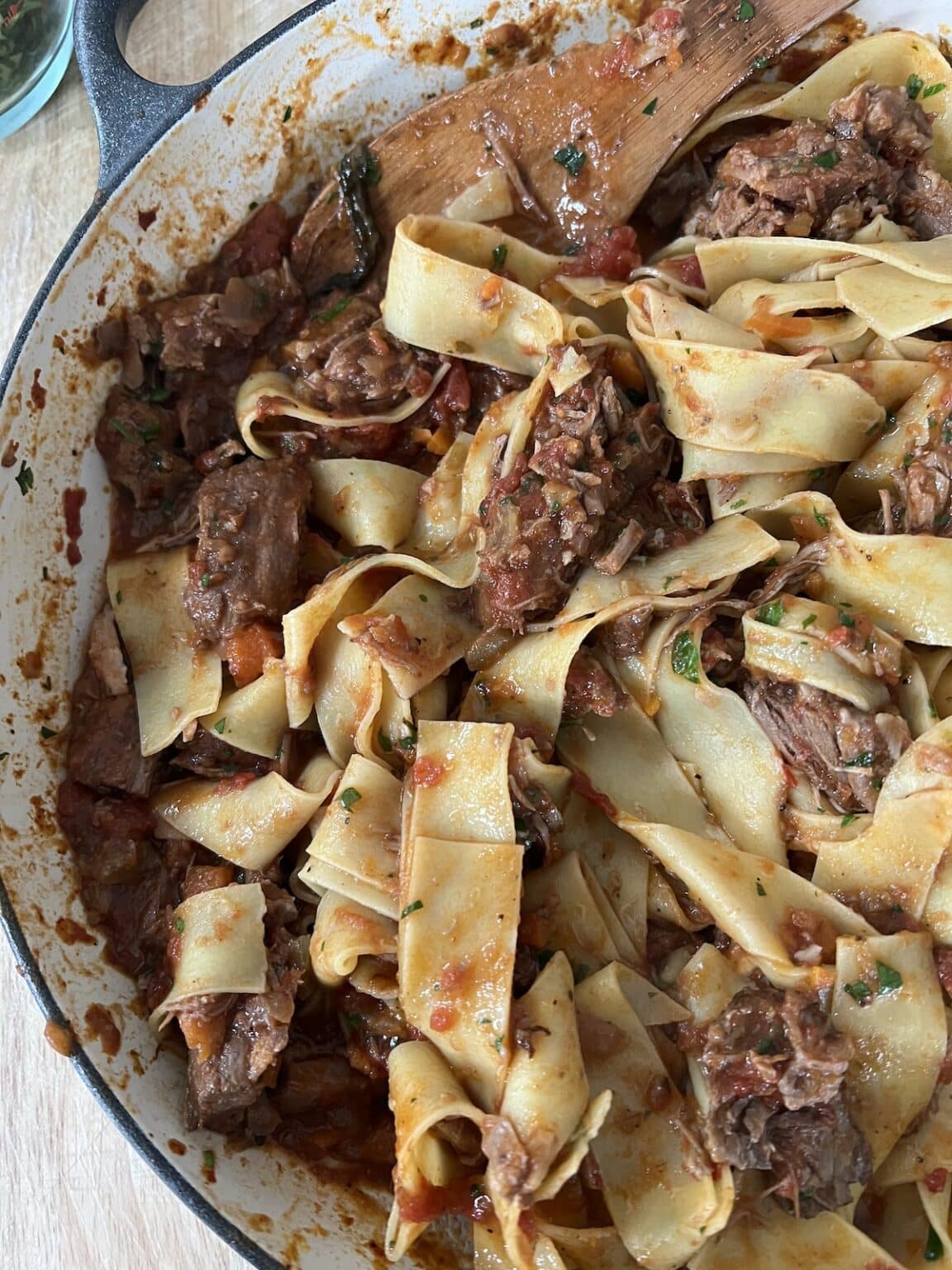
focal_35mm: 26
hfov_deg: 53.1
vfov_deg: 67.3
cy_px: 635
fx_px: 953
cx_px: 476
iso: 500
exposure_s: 1/60
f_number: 1.5
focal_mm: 5.7
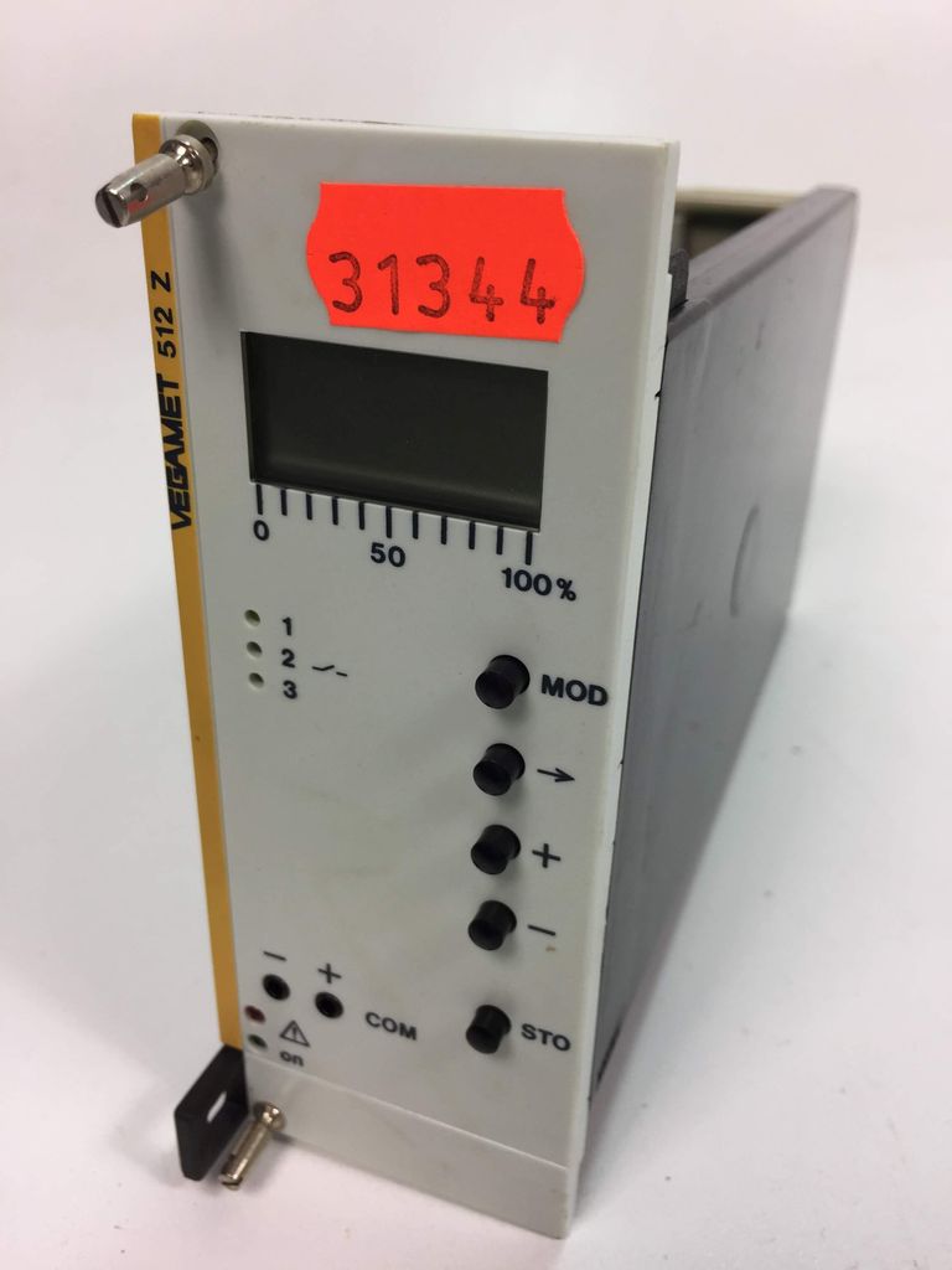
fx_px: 1063
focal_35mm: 29
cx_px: 476
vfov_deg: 61.7
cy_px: 635
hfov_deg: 48.2
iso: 32
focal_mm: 4.15
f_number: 2.2
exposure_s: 1/50
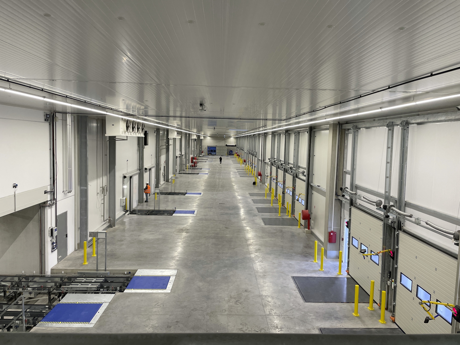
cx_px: 230
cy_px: 172
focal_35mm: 26
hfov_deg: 67.3
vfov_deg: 53.1
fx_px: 346
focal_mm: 4.2
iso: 125
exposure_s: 1/100
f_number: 1.6
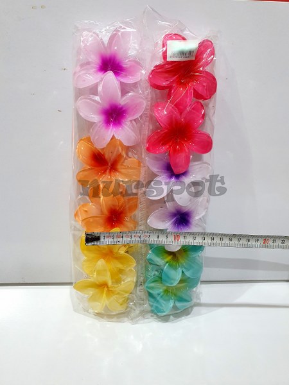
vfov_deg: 67.3
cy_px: 192
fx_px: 289
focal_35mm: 26
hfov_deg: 53.1
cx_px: 144
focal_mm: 4.32
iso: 200
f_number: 2.4
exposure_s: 1/50
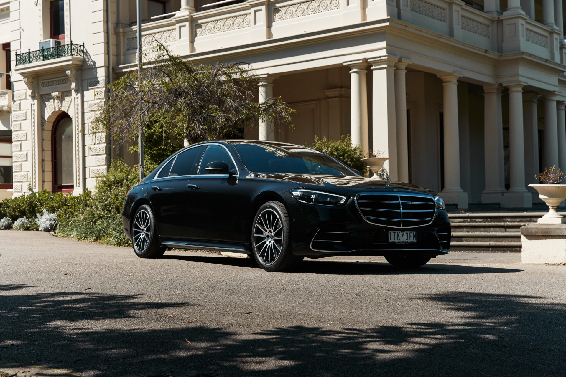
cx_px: 283
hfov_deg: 37.5
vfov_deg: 25.5
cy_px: 188
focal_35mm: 53
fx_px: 833
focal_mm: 53
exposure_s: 1/1600
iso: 400
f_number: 5.6
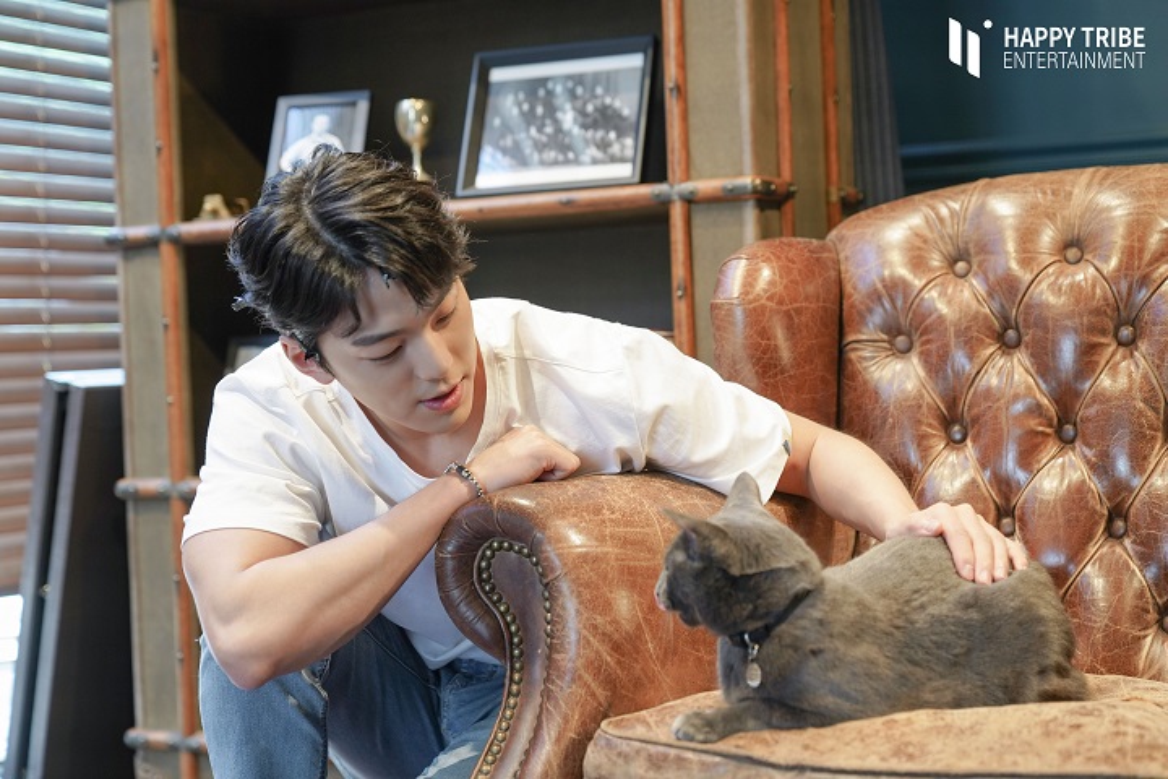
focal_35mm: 49
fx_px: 1590
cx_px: 584
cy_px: 390
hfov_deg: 40.3
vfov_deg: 27.5
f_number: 2.8
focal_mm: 49
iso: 320
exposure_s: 1/125
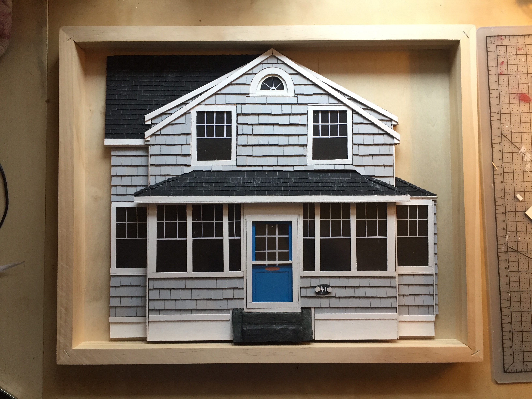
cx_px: 266
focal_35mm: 29
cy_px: 200
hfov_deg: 61.7
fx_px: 446
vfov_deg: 48.2
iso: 80
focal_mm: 4.15
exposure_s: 1/30
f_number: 2.2
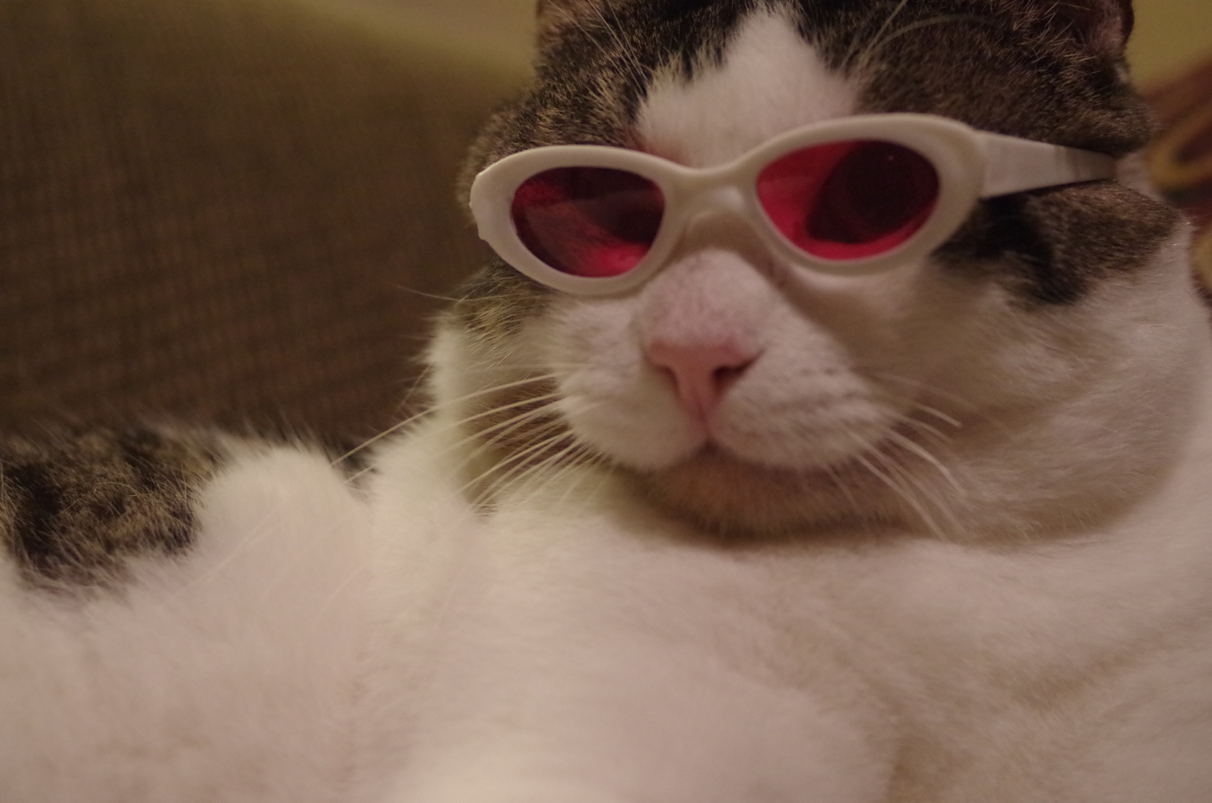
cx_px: 606
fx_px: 2016
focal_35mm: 60
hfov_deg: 33.5
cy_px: 402
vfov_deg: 22.5
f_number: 4
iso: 6400
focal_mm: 40
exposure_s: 1/100
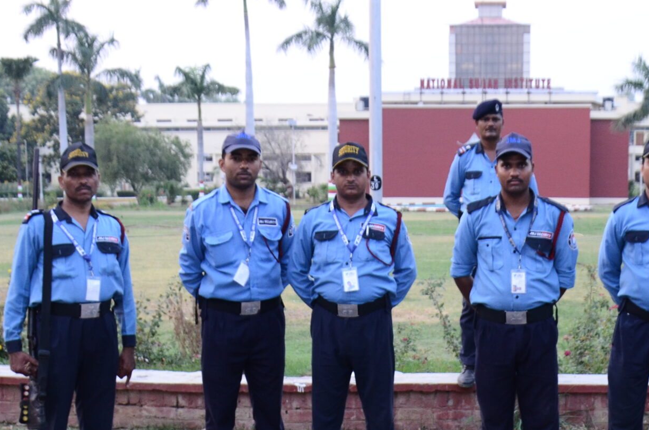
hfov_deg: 29.1
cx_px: 439
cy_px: 228
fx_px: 1241
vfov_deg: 19.6
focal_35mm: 69
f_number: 5.6
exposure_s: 1/125
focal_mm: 22
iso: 800
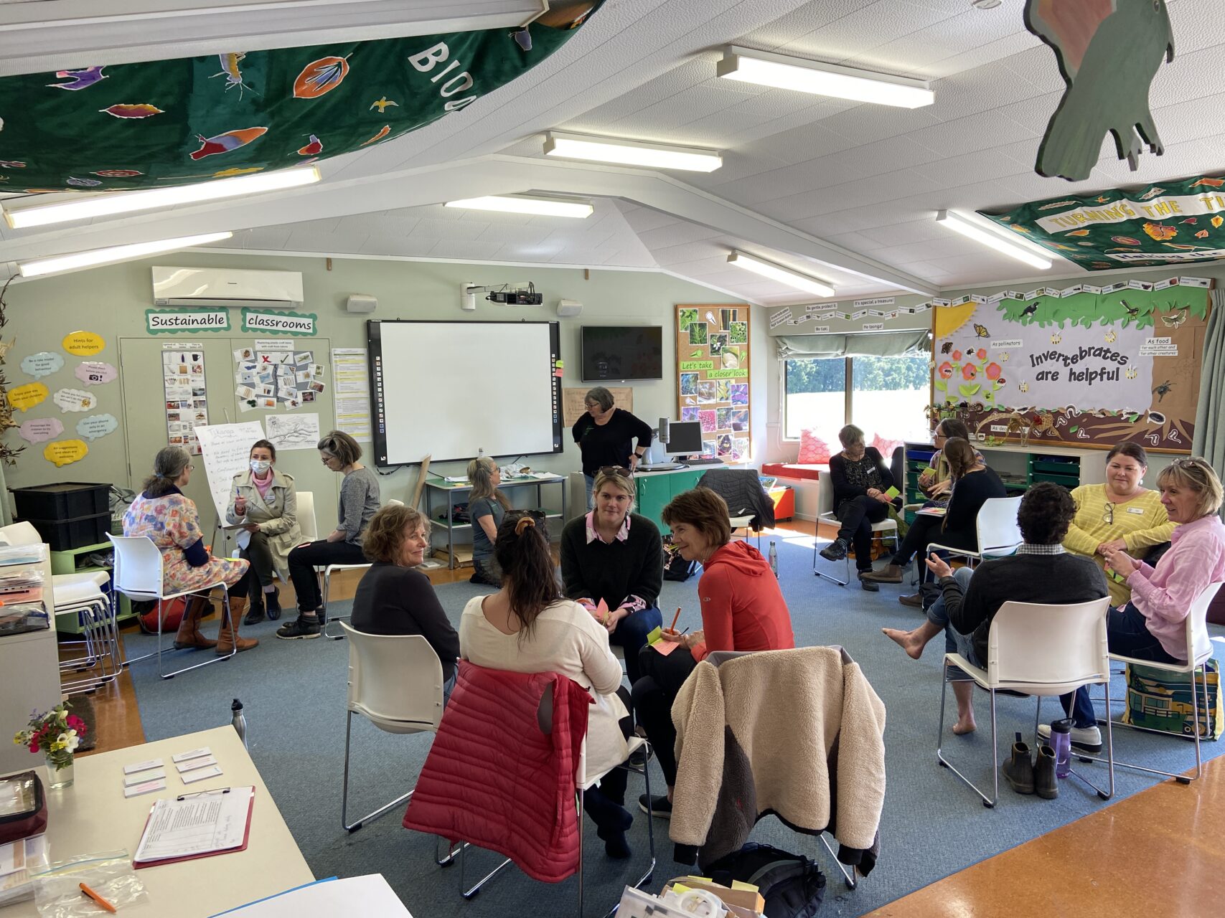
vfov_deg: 53.1
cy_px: 459
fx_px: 920
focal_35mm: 26
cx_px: 612
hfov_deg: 67.3
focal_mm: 4.25
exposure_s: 1/100
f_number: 1.8
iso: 64
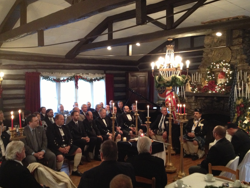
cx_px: 126
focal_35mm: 38
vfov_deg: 37.7
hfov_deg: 49.0
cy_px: 95
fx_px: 274
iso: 400
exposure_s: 1/15
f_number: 2.4
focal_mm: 4.28
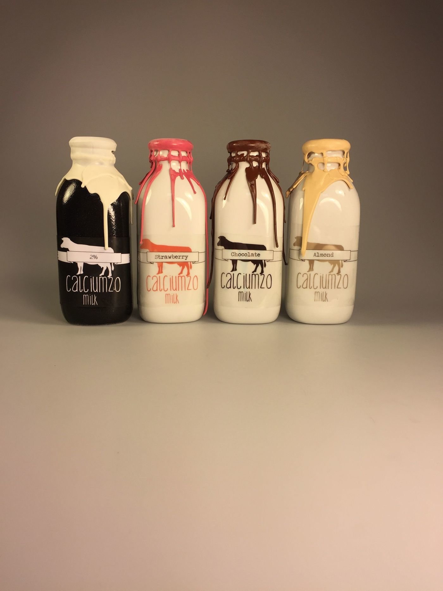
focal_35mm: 29
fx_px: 495
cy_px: 296
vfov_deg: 61.7
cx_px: 222
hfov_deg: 48.2
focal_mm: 4.15
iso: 32
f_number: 2.2
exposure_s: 1/194
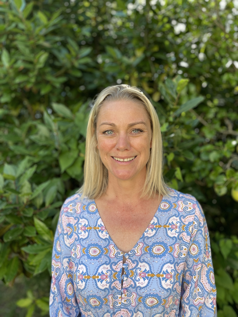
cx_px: 119
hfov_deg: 53.1
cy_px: 158
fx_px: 238
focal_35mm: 26
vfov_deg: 67.3
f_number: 1.6
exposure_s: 1/508
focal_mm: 5.1
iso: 50
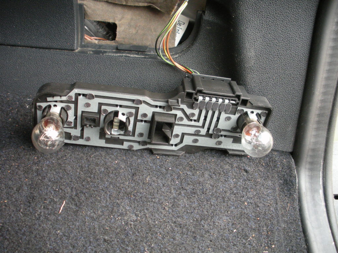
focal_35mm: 35
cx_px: 169
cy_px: 126
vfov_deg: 40.7
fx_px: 342
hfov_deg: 52.6
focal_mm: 6.3
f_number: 3.5
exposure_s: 1/53.4
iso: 331
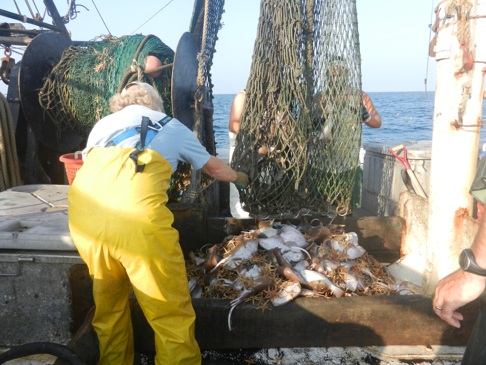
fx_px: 351
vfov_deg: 54.9
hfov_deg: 69.4
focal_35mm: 25
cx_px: 243
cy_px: 182
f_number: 3.5
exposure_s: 1/500
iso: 160
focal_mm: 4.5
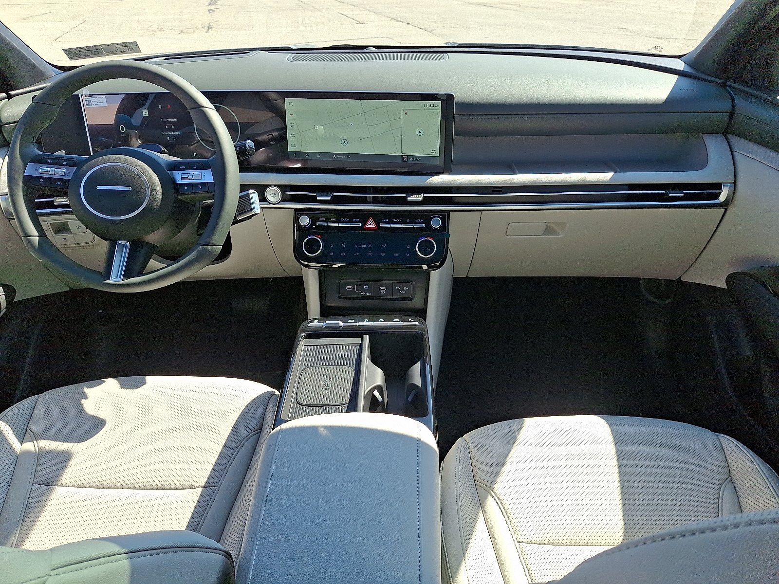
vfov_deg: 54.9
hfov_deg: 69.4
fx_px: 563
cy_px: 292
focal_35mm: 25
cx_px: 390
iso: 25
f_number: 1.8
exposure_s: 1/400
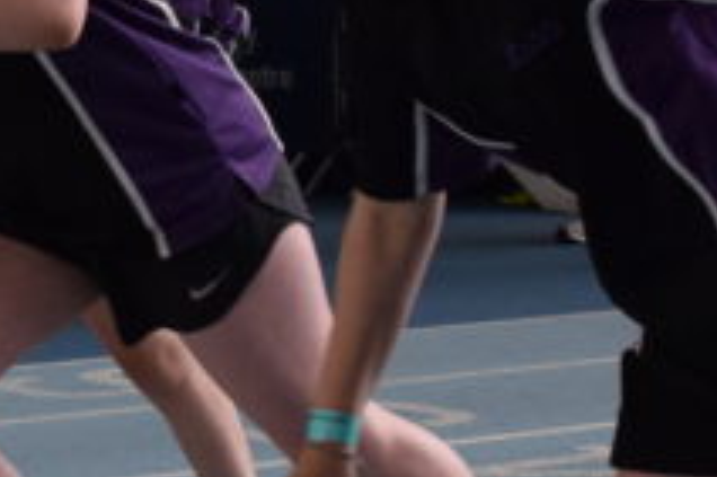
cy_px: 360
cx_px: -37
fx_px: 2886
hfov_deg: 13.9
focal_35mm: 145
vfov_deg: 9.4
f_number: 3.8
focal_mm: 20
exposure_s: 1/500
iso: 1400
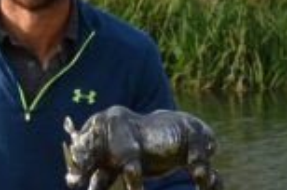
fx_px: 1904
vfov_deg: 5.7
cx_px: 6
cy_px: 211
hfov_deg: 8.6
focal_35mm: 239
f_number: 7.1
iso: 800
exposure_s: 1/2000
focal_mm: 35
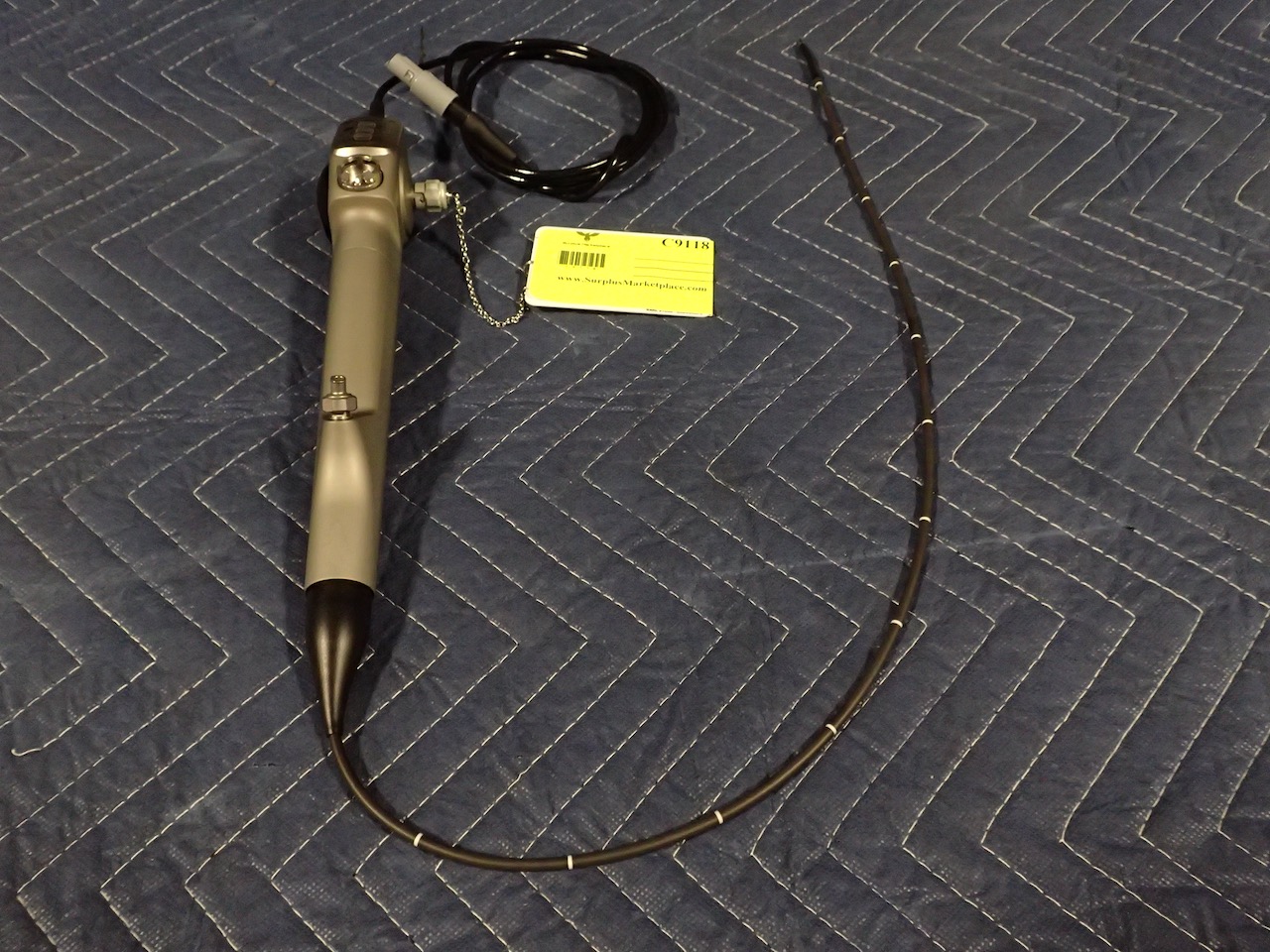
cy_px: 476
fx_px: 1101
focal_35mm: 30
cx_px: 635
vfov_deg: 46.8
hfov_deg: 60.0
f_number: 3.2
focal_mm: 5.5
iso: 800
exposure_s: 1/15
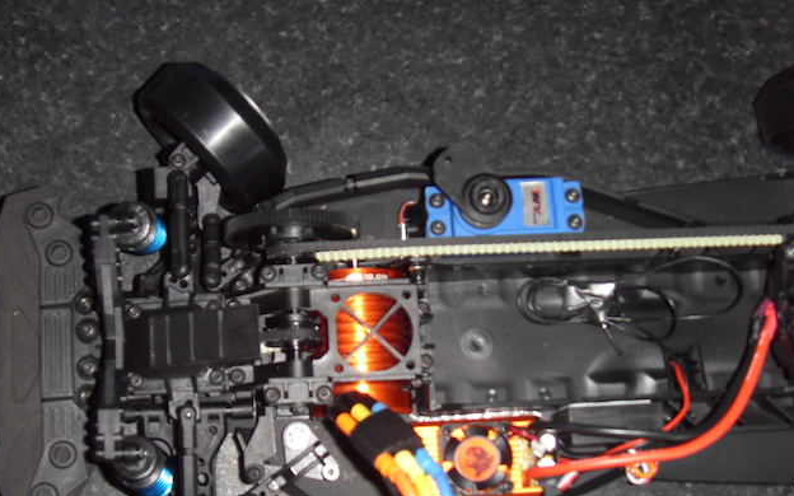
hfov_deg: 38.1
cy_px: 361
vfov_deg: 24.2
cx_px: 330
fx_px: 1147
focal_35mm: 53
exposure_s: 1/45
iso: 100
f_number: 3.5
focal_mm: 6.6
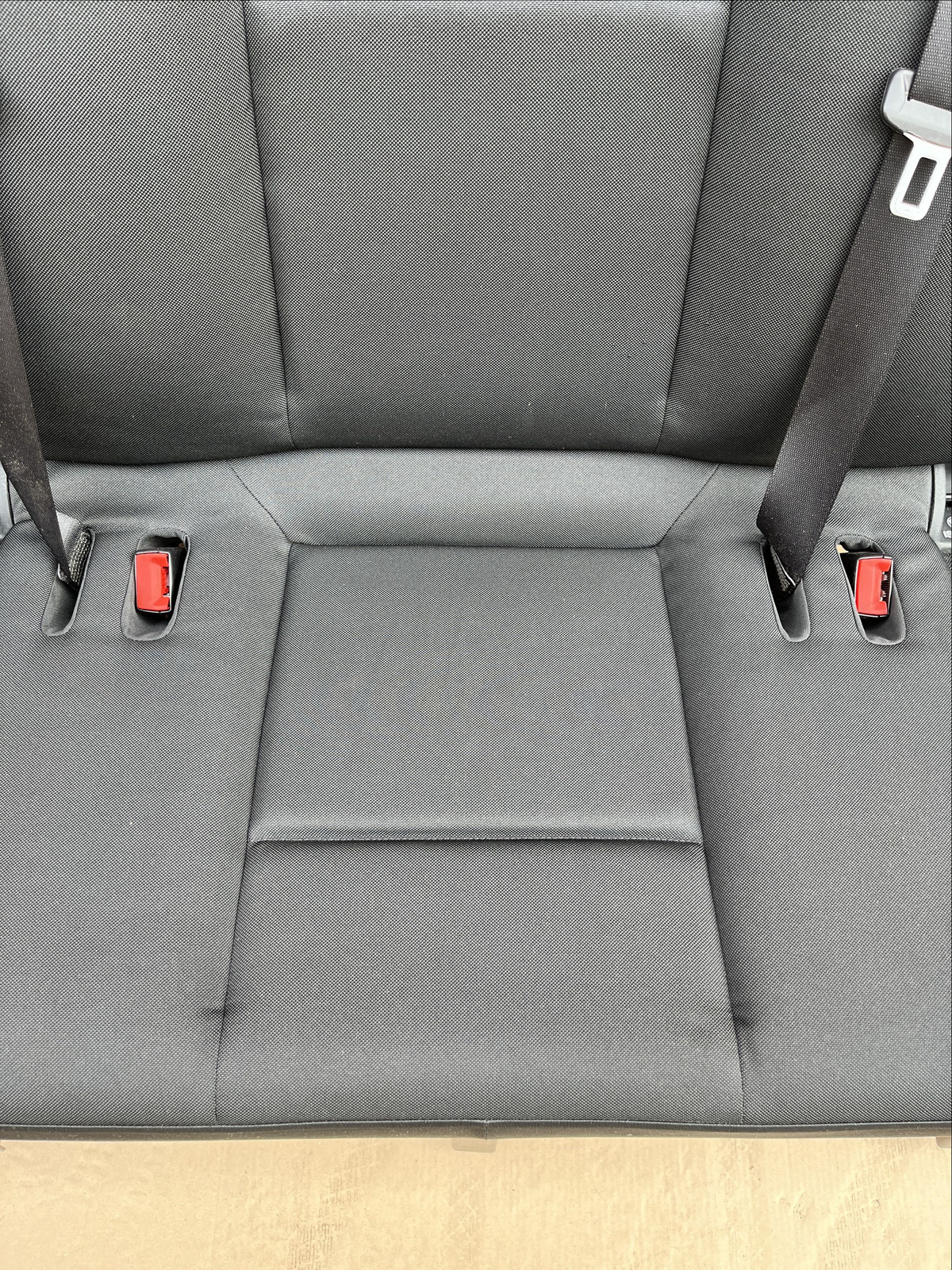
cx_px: 476
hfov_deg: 53.1
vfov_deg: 67.3
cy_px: 635
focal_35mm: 26
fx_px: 953
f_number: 1.6
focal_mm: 5.1
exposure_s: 1/152
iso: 64
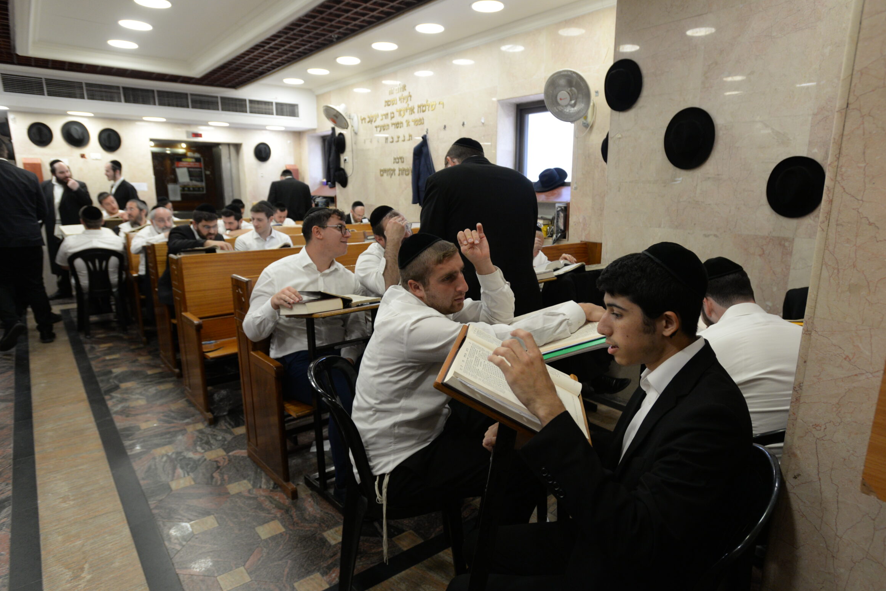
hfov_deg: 78.5
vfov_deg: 57.2
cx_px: 473
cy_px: 314
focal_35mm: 22
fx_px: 541
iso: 1250
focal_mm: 20
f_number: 4.5
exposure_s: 1/160
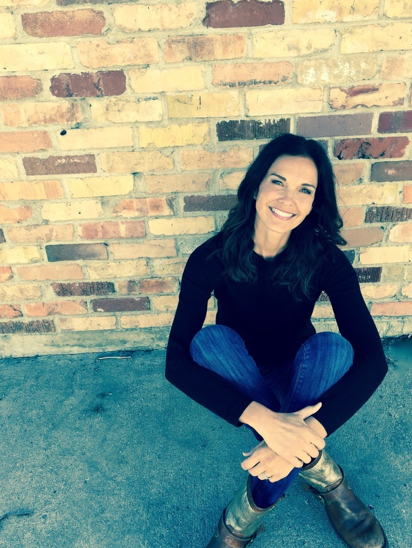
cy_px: 282
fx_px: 476
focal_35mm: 30
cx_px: 211
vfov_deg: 59.9
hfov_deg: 46.8
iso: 32
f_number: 2.2
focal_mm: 4.15
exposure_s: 1/412
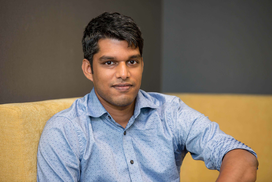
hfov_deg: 12.4
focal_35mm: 165
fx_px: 1247
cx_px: 136
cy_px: 91
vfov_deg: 8.3
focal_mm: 165
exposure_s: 1/40
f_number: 3.2
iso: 560
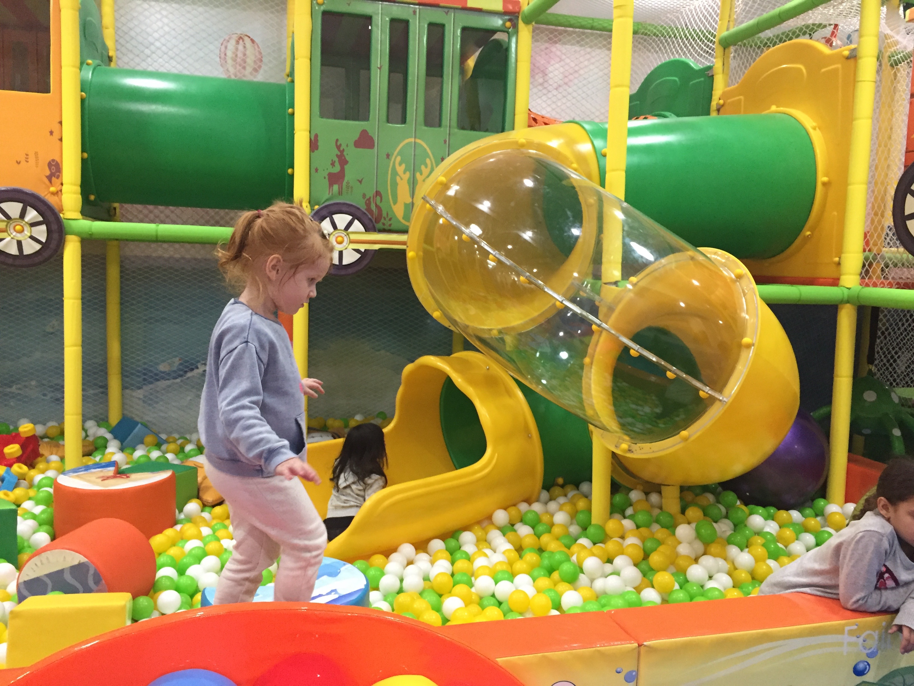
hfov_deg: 61.7
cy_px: 343
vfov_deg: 48.2
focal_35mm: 29
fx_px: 766
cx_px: 457
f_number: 2.2
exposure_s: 1/30
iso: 200
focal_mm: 4.15
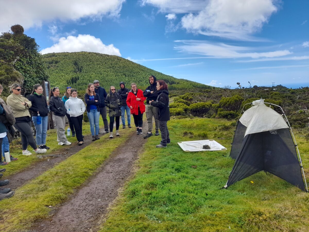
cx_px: 154
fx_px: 223
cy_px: 116
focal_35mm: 25
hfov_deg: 69.4
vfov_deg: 54.9
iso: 20
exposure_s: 1/557
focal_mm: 4.6
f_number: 2
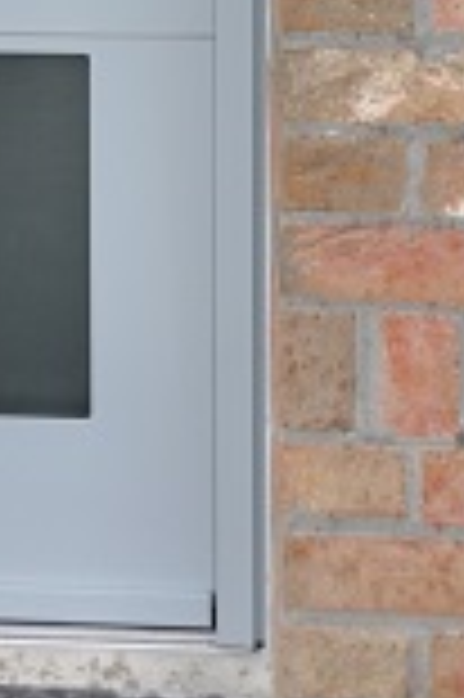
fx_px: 2828
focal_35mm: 146
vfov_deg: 12.8
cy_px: -540
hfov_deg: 9.2
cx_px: -144
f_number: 6.3
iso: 200
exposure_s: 1/25
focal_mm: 25
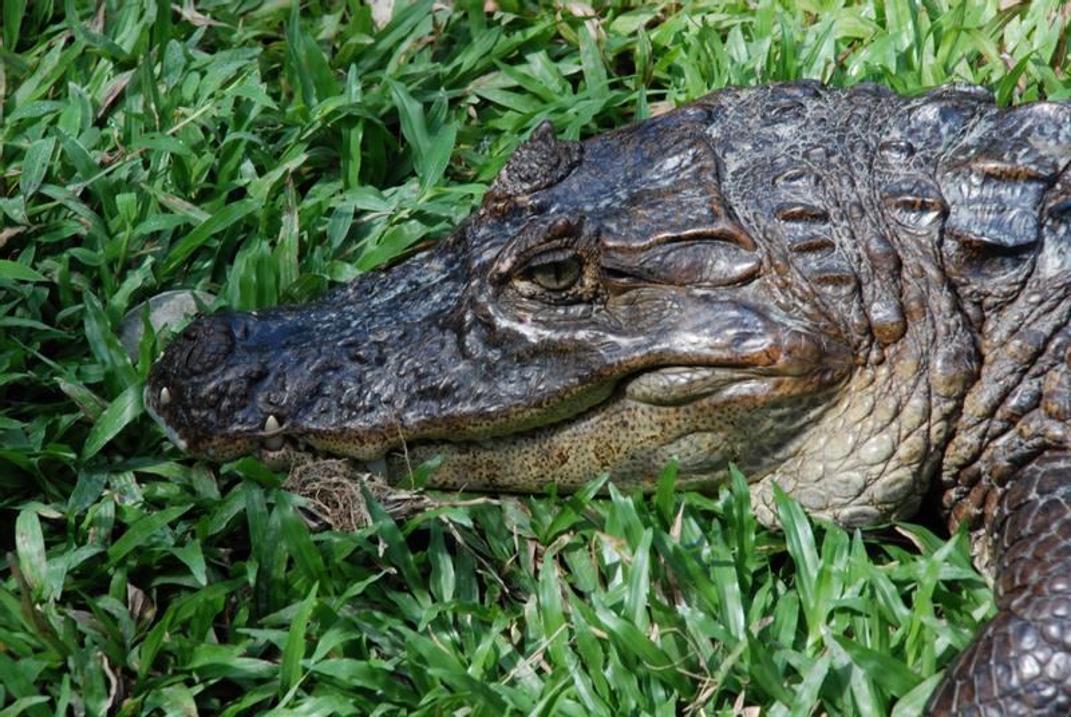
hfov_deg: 10.1
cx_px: 536
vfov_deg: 6.8
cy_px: 358
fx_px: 6033
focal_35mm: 202
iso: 800
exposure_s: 1/200
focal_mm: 135
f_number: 14
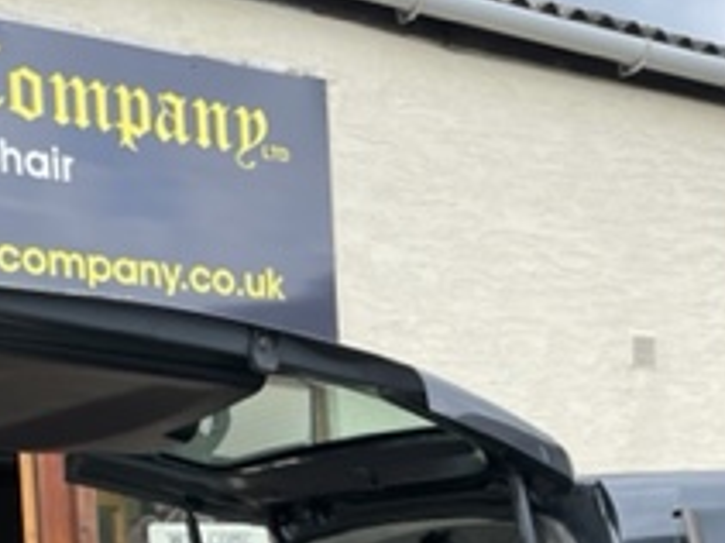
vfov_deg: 17.0
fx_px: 1654
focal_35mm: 79
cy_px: 794
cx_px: 536
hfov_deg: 24.5
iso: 32
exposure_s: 1/1043
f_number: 1.6
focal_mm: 4.2
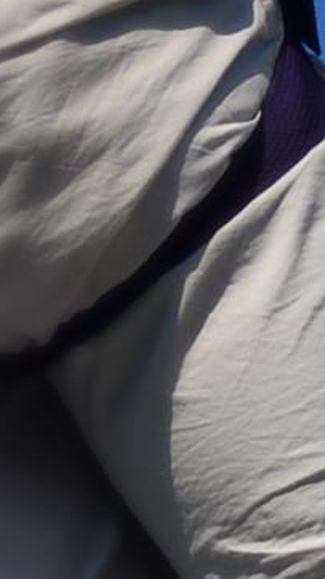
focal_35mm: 556
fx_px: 8520
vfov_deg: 3.9
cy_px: 390
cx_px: 378
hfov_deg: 2.2
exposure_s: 1/125
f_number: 11
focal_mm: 52
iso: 100
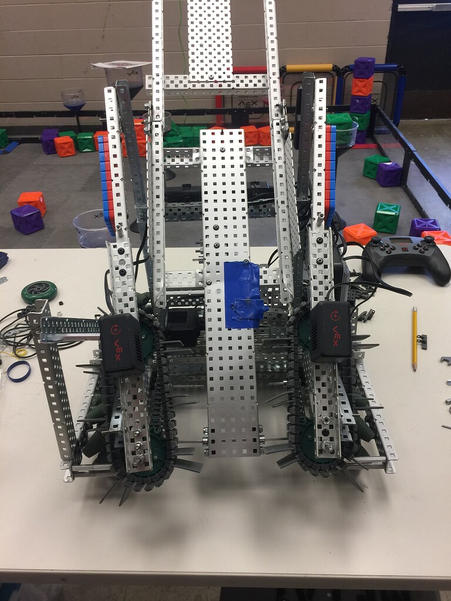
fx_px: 504
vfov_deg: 61.7
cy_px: 300
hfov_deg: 48.2
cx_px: 226
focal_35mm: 29
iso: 32
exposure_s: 1/30
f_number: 2.2
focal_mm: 4.15
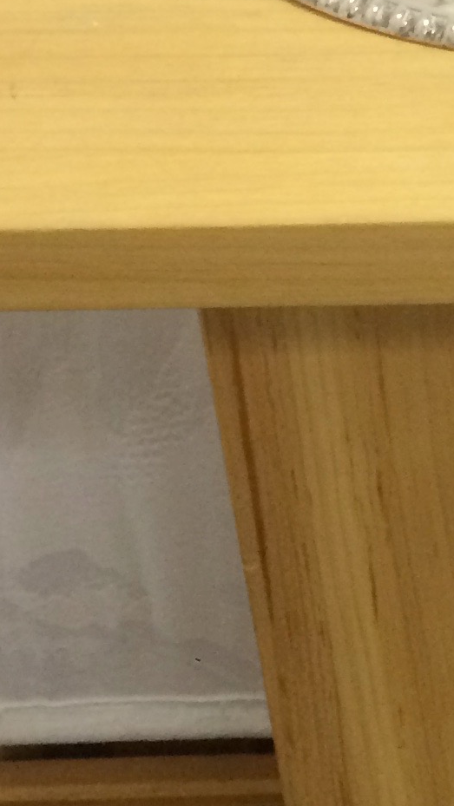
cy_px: 417
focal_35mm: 111
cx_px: 714
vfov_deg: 19.3
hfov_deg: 10.5
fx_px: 2374
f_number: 2.2
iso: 200
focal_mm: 4.15
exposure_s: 1/30
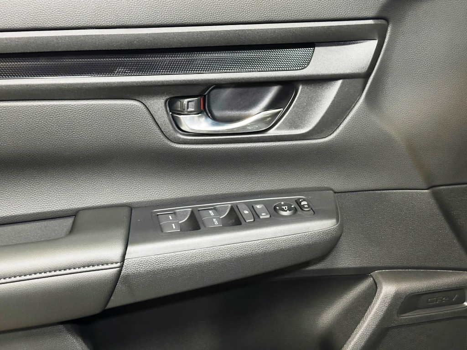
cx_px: 234
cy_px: 175
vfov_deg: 30.3
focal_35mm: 48
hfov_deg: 39.7
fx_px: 648
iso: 640
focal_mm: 6.86
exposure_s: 1/30
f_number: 1.78
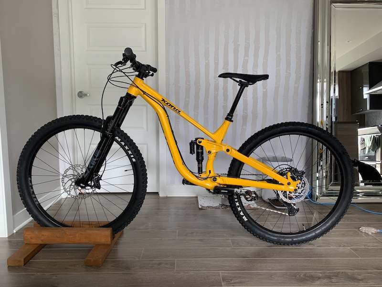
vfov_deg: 53.1
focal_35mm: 26
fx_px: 287
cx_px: 191
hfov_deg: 67.3
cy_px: 144
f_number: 1.8
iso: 100
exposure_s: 1/61
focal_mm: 4.25
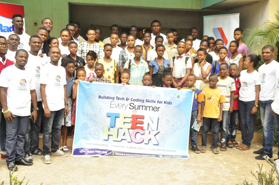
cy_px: 92
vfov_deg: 31.8
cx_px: 140
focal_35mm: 42
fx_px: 325
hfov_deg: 46.5
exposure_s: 1/400
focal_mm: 28
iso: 800
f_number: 5
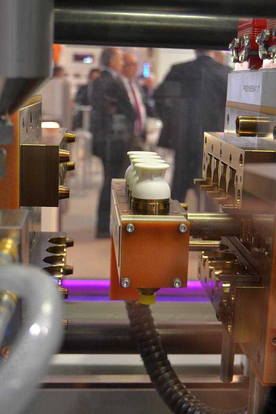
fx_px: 655
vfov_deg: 35.0
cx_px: 138
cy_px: 207
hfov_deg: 23.8
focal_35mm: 57
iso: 1000
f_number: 4.8
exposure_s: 1/60
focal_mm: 38
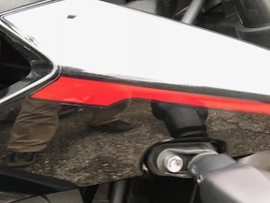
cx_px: -24
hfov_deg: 28.4
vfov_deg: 23.3
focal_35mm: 62
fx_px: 484
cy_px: 167
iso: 32
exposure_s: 1/100
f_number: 1.8
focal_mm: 3.99
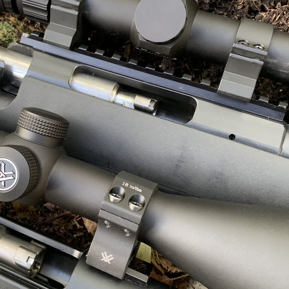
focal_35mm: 46
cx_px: 85
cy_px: 132
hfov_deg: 36.2
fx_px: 434
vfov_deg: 36.8
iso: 80
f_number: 1.8
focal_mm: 4.25
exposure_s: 1/121
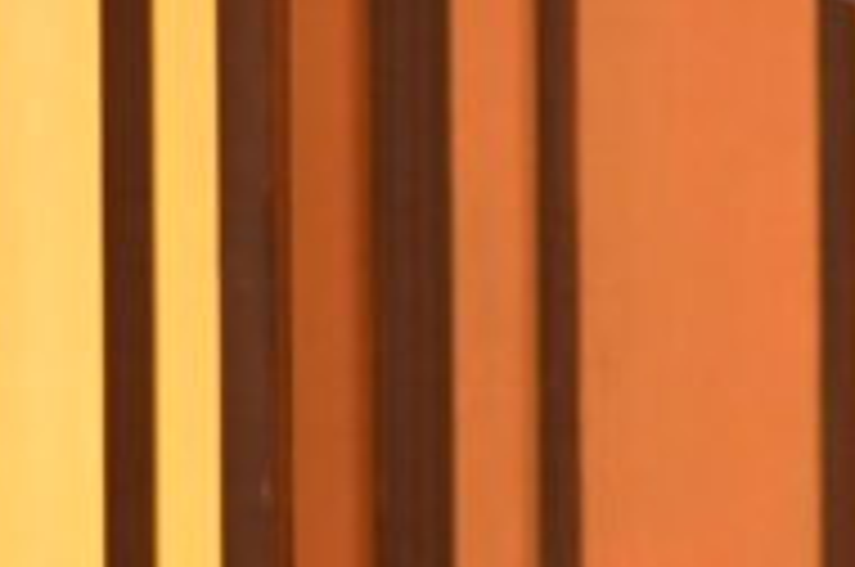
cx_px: 2097
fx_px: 22406
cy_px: 268
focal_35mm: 945
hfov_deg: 2.2
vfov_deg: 1.4
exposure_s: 1/400
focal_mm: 175
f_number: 6.3
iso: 4000
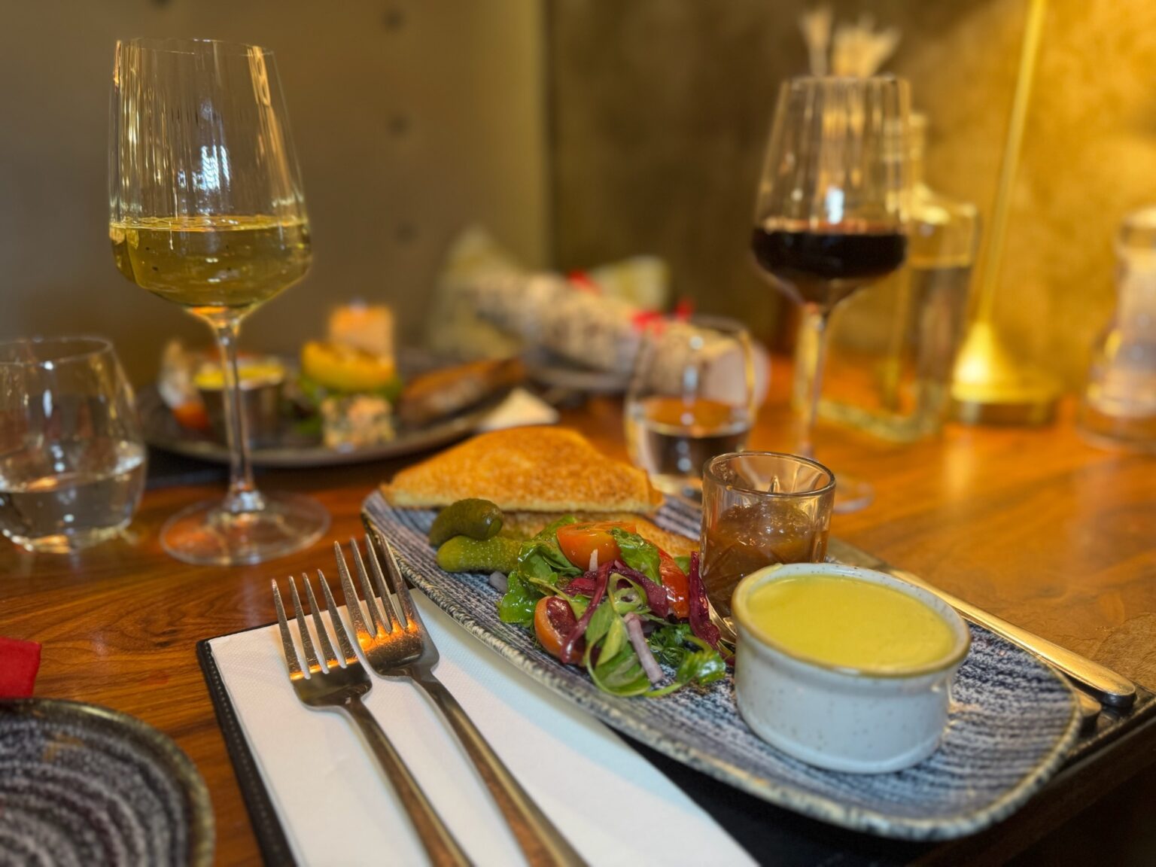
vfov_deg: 56.8
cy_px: 434
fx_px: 801
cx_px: 578
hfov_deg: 71.6
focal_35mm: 24
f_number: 1.78
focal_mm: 6.76
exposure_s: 1/50
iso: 200
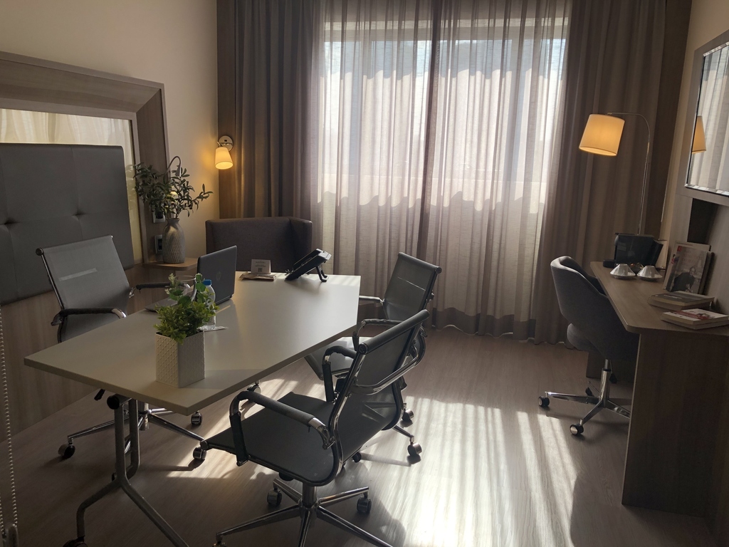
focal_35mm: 28
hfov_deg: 63.4
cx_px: 364
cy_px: 274
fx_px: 590
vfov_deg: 49.7
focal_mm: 3.99
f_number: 1.8
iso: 20
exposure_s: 1/216
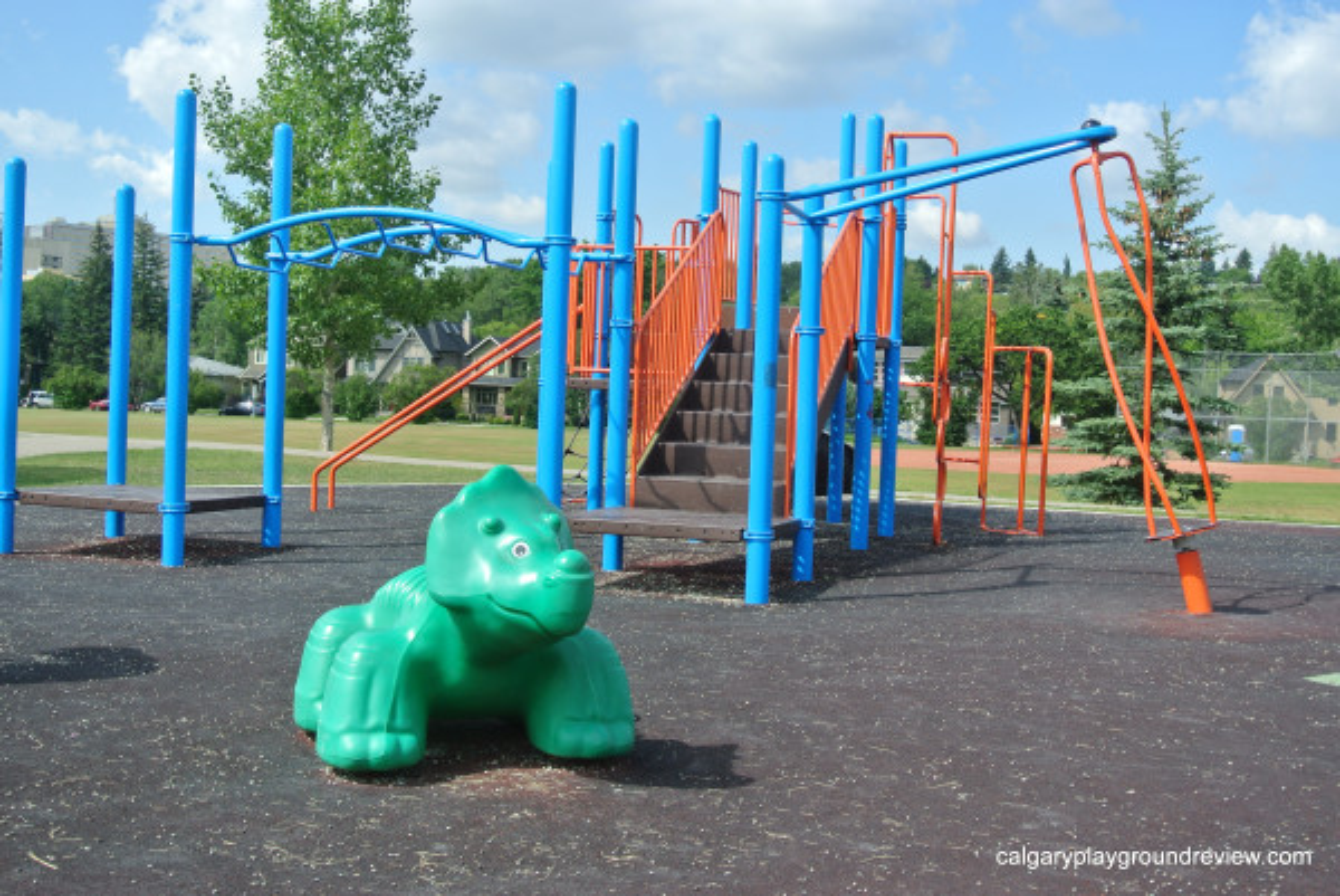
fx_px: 1676
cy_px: 448
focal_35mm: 45
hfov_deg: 43.6
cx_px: 670
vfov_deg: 29.9
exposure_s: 1/400
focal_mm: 16.9
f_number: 4.5
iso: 100
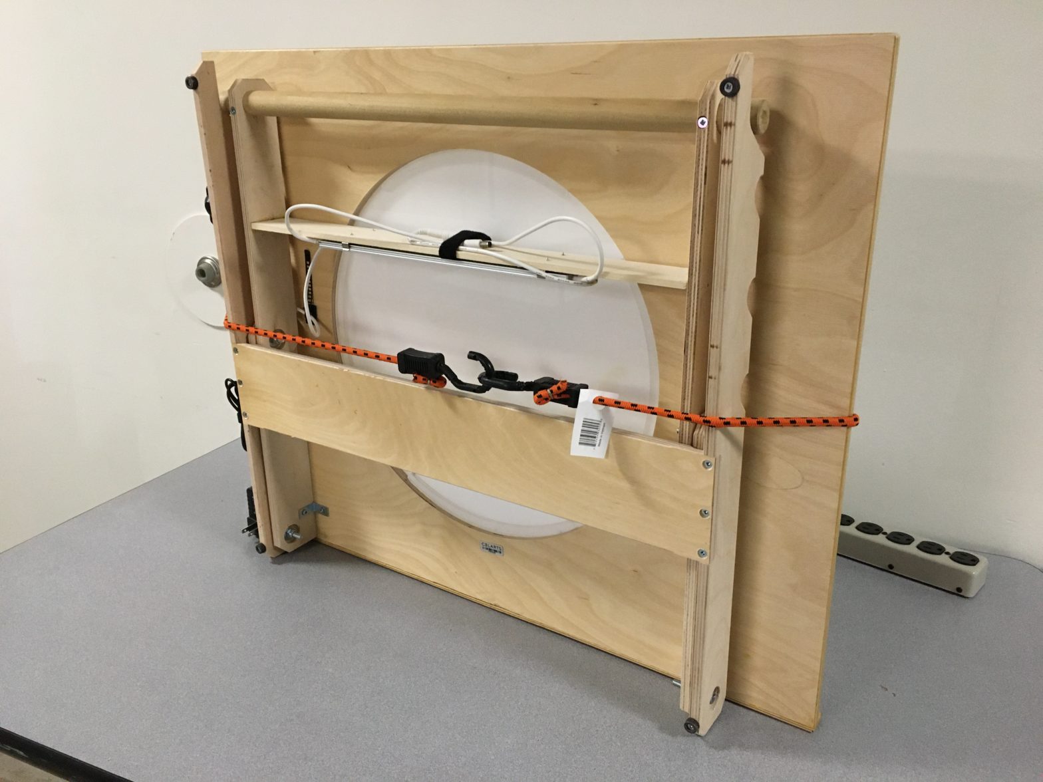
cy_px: 391
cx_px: 522
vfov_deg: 48.2
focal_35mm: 29
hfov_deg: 61.7
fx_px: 874
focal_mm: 4.15
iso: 160
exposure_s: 1/30
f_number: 2.2
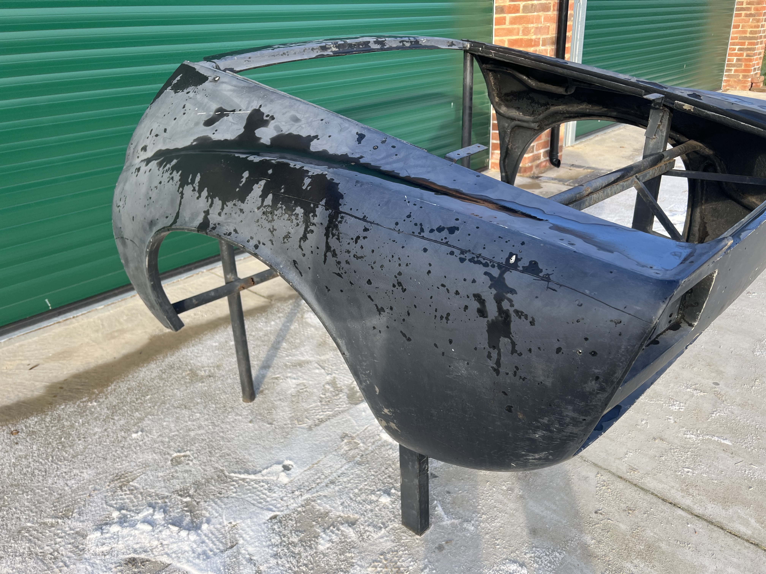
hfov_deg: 67.3
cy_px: 287
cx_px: 383
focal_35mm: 26
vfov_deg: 53.1
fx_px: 575
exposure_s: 1/758
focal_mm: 5.7
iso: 50
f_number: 1.5
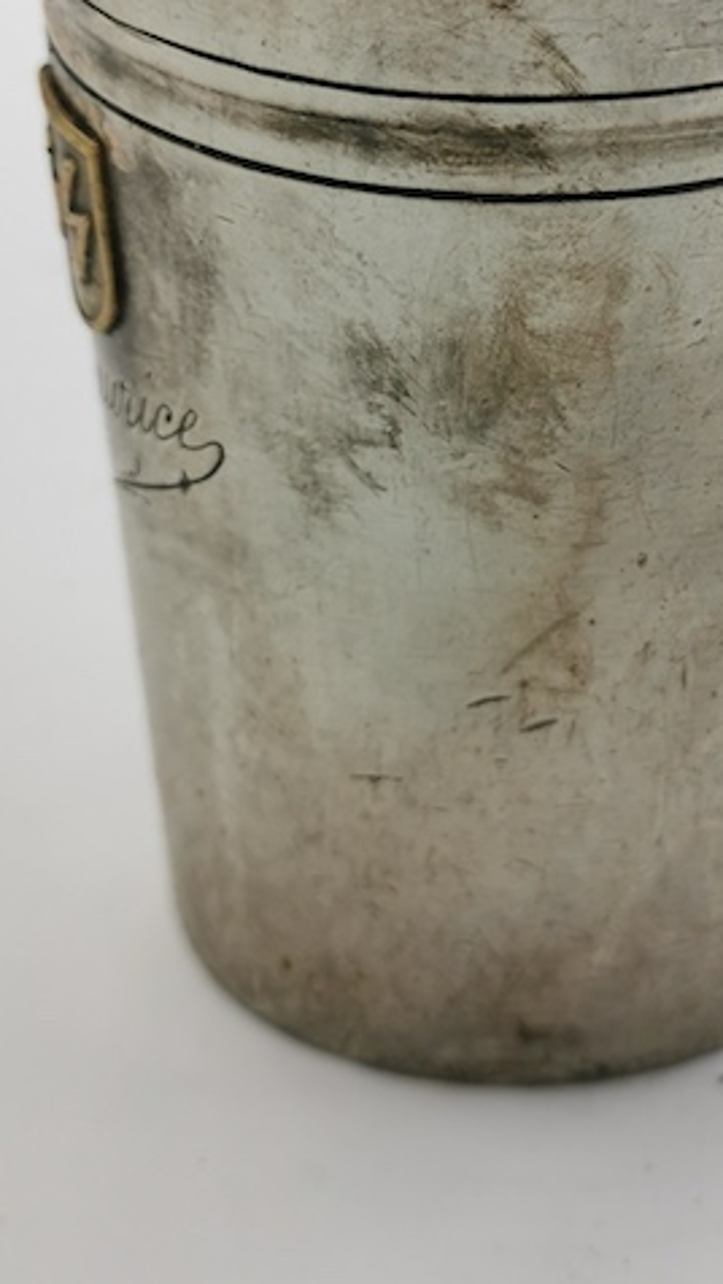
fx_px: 3474
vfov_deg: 20.8
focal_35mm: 102
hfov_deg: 11.8
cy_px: 334
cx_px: 556
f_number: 1.8
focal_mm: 5.58
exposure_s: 1/893
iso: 50
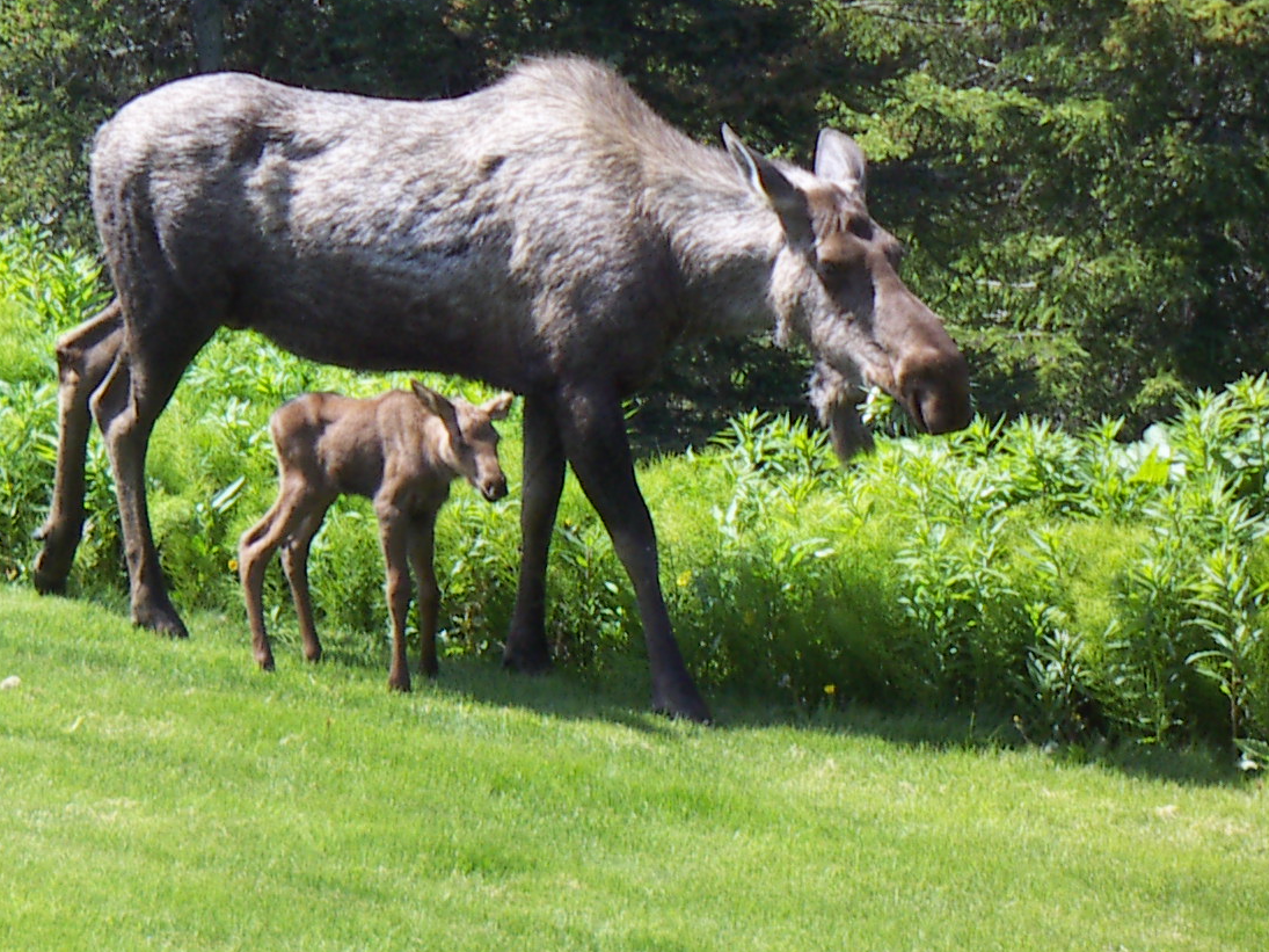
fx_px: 7404
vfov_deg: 7.4
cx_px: 475
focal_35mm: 202
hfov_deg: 9.8
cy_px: 344
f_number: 3.7
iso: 50
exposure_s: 1/250
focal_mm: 14.1
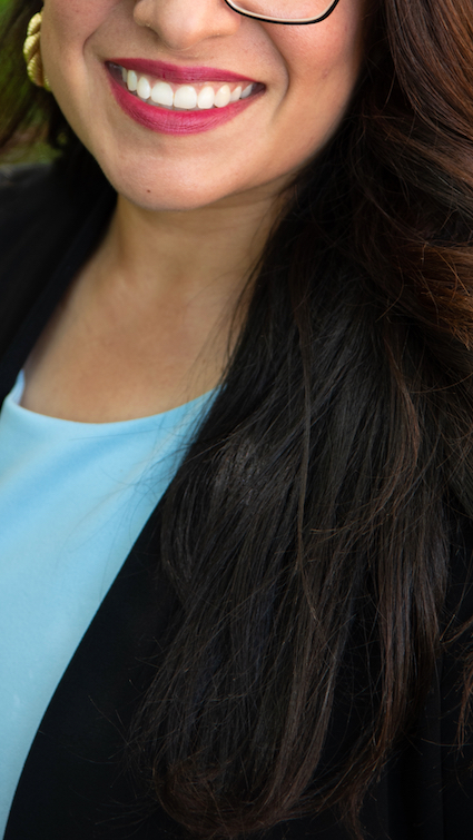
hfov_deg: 6.1
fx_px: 4435
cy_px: 152
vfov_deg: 10.8
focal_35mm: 199
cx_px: 180
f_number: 4
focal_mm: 112
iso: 250
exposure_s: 1/125
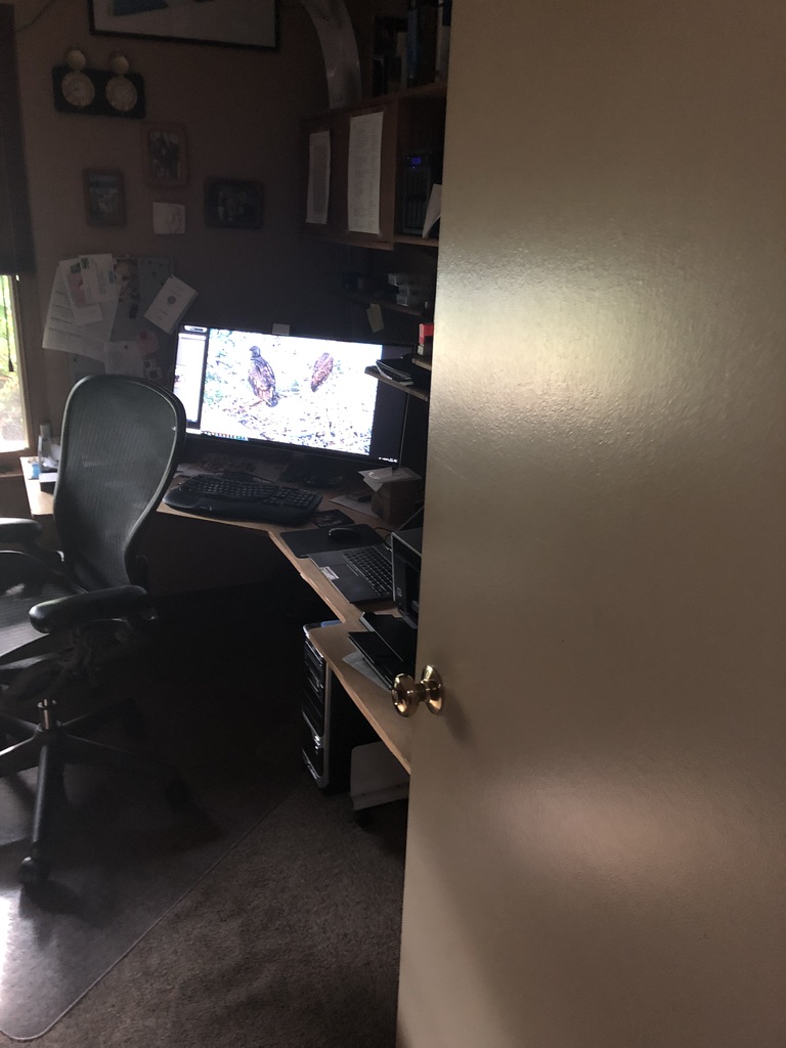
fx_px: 848
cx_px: 393
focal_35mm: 28
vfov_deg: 63.4
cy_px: 524
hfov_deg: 49.7
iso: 100
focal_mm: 4
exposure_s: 1/9
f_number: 1.8
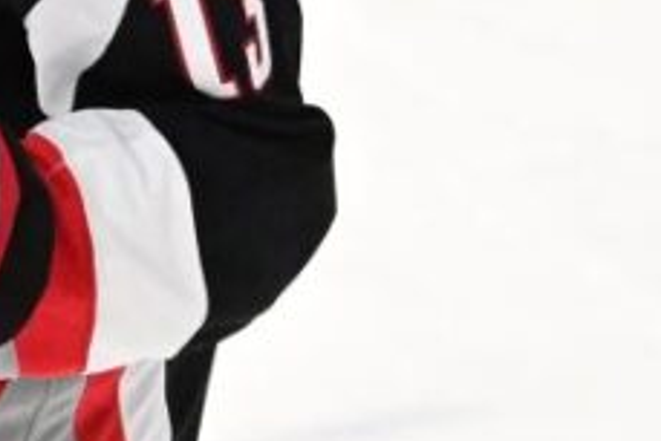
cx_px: -211
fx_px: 18464
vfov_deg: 1.4
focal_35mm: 1005
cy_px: -280
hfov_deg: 2.0
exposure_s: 1/2000
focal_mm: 300
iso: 4000
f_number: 2.8
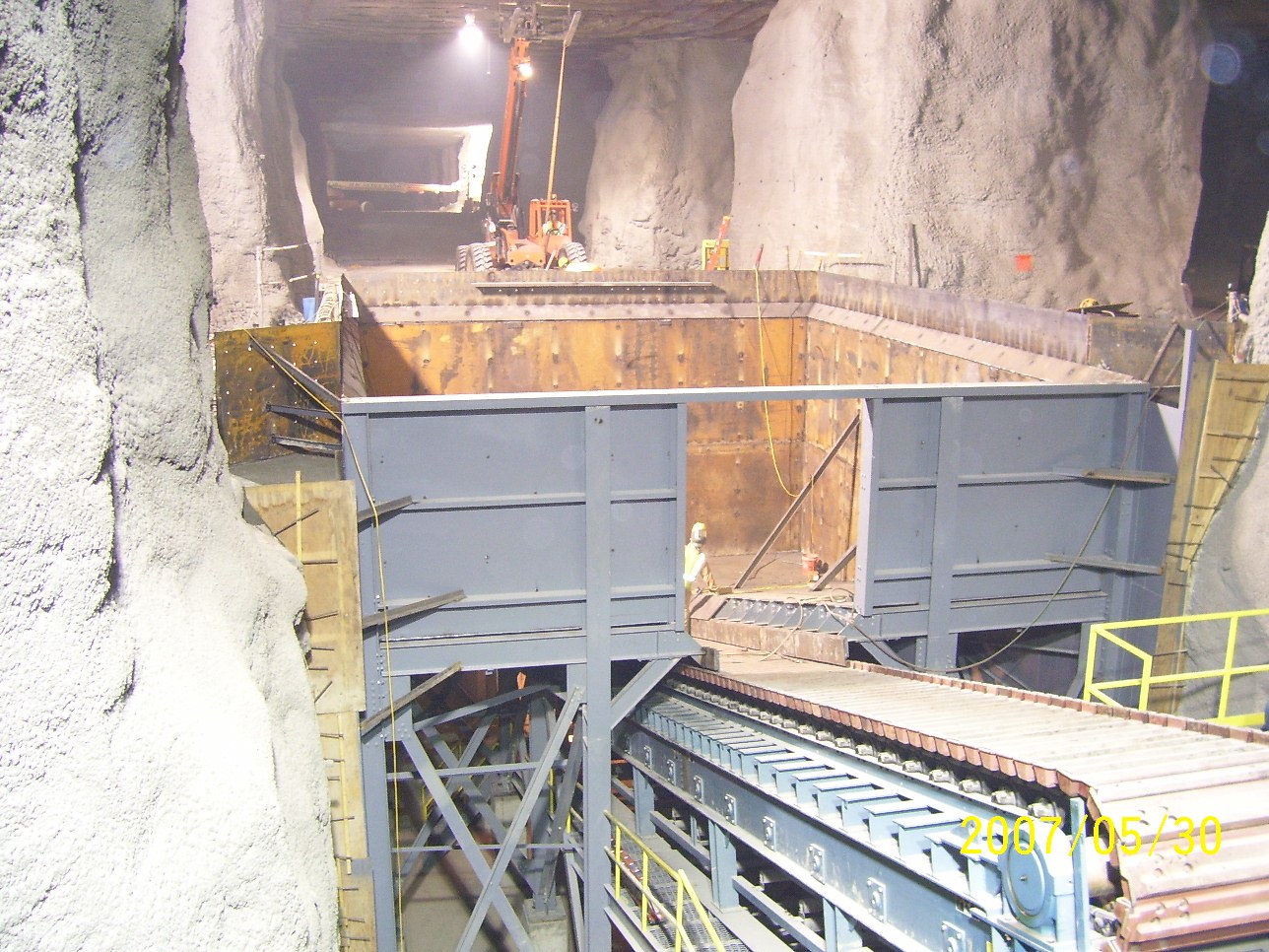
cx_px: 634
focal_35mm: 34
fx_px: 1246
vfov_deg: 41.8
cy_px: 476
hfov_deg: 54.0
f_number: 2.7
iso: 125
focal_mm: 5.6
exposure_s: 1/3
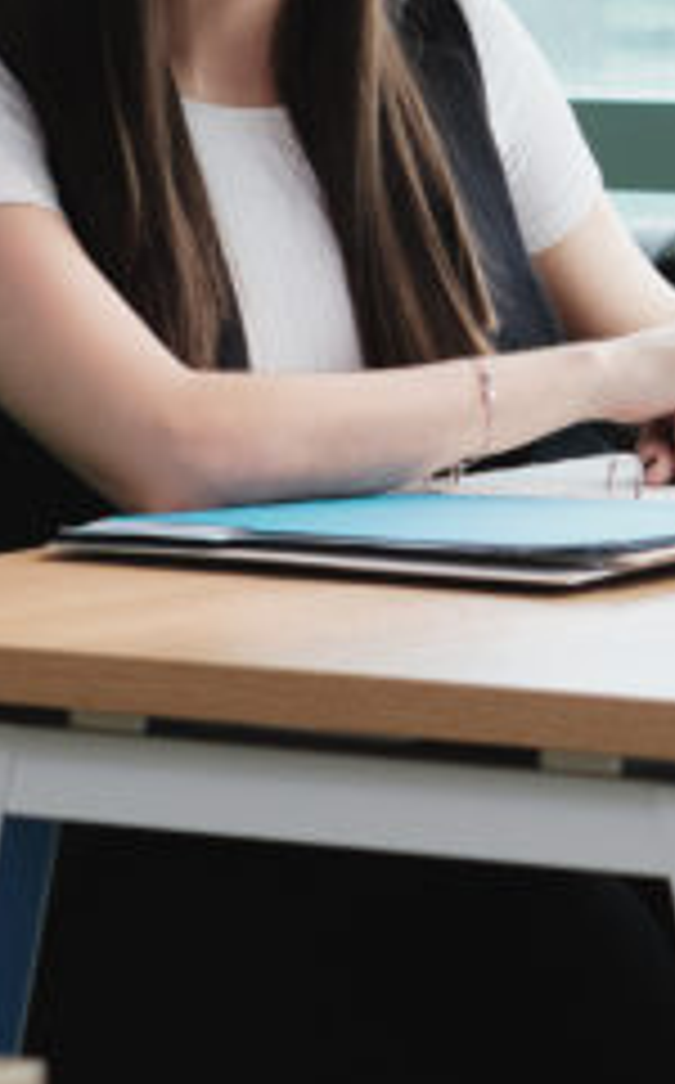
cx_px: 1539
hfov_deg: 5.5
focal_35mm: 230
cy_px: 380
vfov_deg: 9.1
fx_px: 6790
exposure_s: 1/100
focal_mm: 35
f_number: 2.2
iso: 400
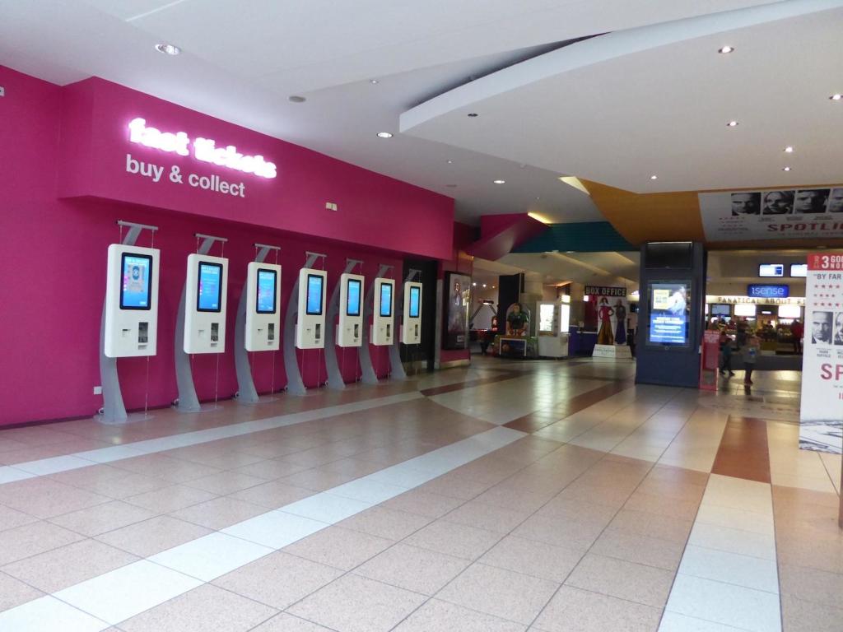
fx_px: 609
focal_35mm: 25
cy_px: 316
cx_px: 422
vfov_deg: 54.9
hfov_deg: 69.4
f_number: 3.3
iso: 800
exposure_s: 1/50
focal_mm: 4.3
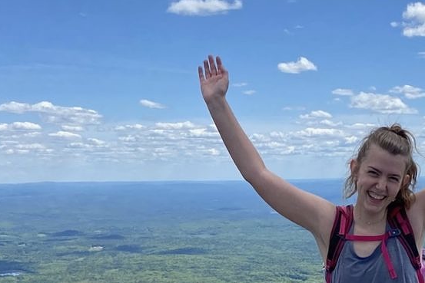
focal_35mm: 43
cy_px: 191
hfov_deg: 43.9
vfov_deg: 30.9
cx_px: 320
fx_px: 508
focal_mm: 4.25
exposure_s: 1/3610
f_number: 1.8
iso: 32
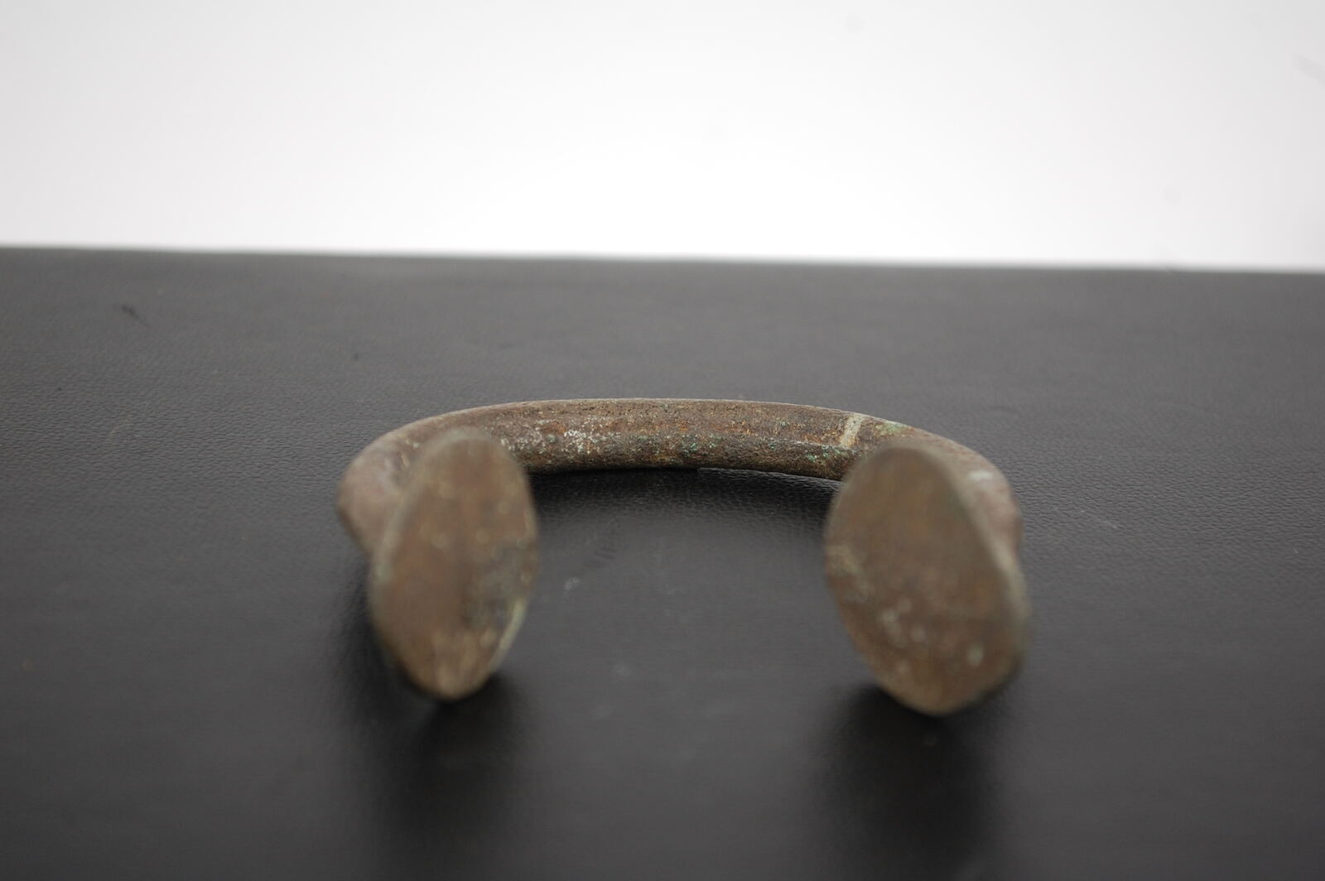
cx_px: 662
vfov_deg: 16.5
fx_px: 3034
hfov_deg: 24.6
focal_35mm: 82
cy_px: 440
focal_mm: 55
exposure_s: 1/125
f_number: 5.6
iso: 320
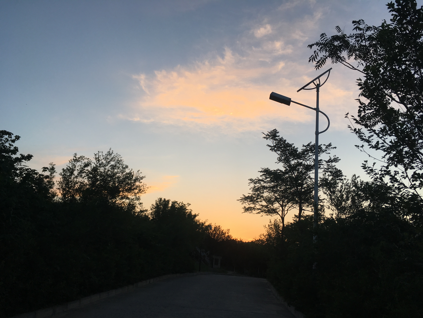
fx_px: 354
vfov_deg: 48.2
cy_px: 159
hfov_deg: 61.7
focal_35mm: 29
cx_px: 212
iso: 25
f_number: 2.2
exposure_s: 1/224
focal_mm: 4.15
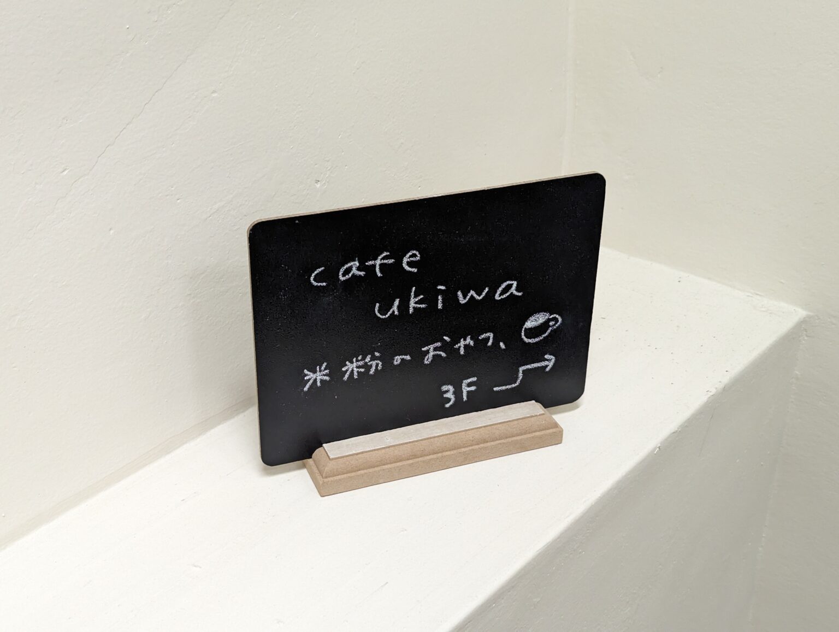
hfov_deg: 39.6
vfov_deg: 30.3
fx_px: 1165
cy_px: 316
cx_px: 420
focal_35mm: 48
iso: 332
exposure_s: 1/48.2
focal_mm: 6.81
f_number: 1.85
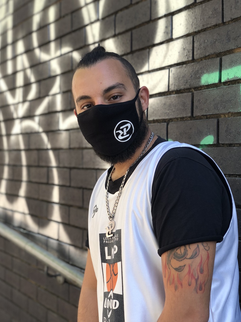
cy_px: 160
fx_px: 492
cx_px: 120
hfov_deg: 27.5
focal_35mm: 53
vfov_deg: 36.2
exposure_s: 1/120
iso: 32
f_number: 2.4
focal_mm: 6
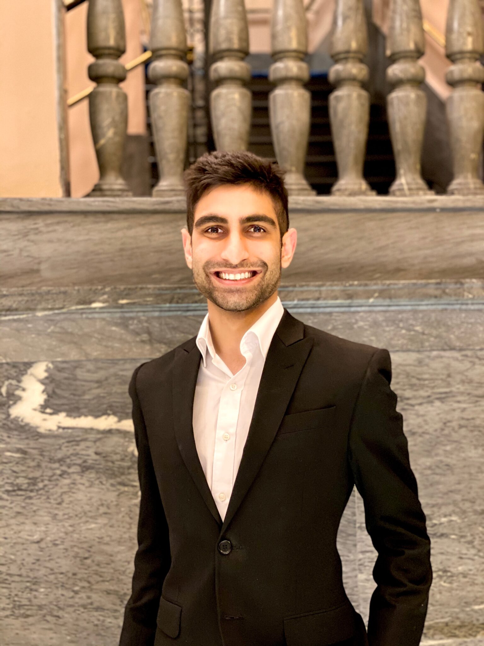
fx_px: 969
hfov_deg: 28.0
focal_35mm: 52
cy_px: 323
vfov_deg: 36.8
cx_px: 242
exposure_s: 1/17
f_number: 2
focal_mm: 6
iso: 400
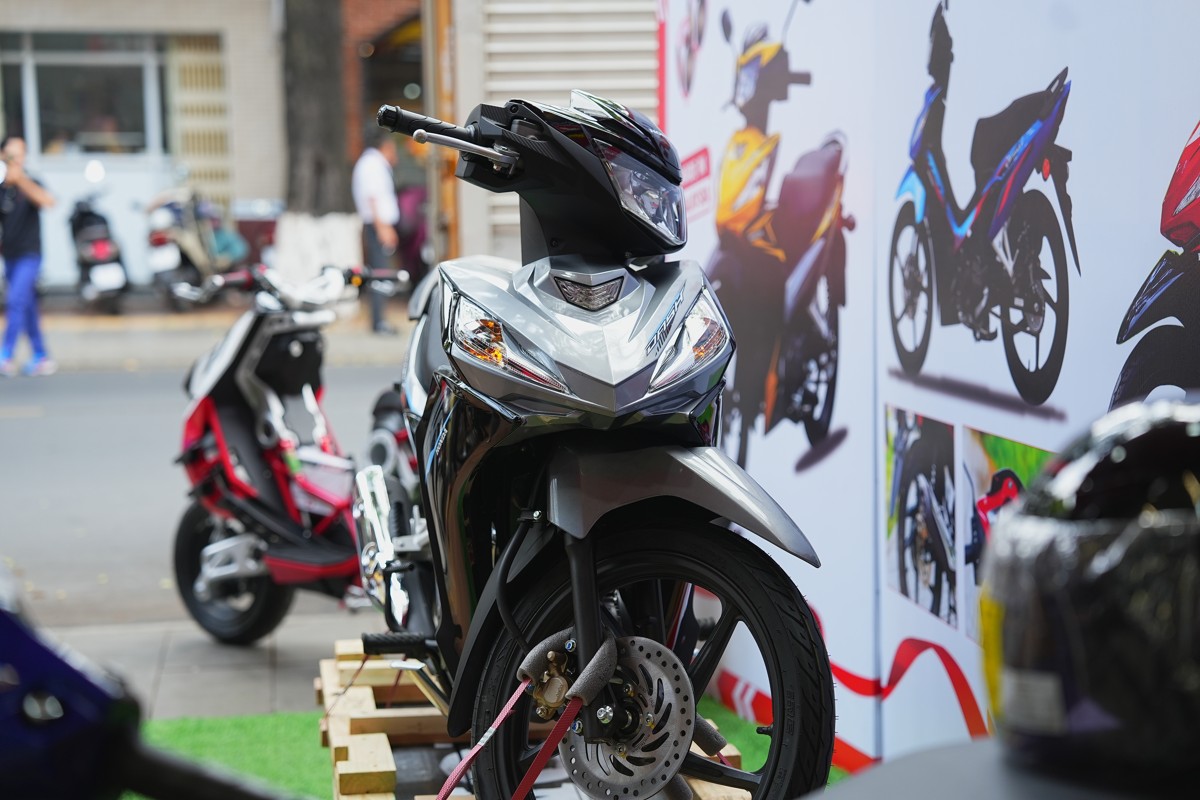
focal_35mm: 70
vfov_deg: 19.5
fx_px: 2333
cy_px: 400
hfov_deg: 28.8
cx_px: 600
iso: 250
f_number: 2.8
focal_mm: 70
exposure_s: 1/200
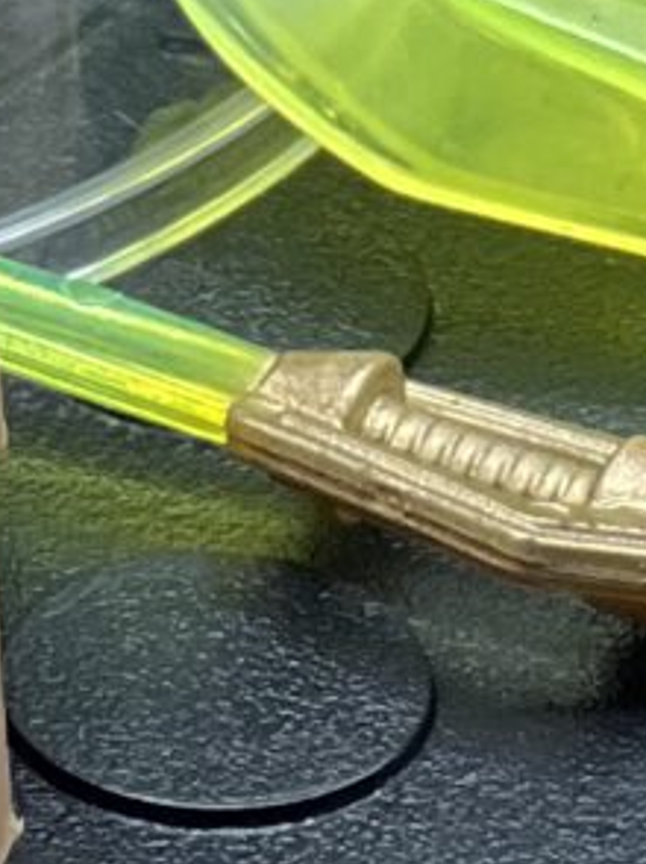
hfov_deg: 2.8
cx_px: -414
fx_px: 13381
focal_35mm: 537
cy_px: -1619
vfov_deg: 3.6
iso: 160
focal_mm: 9
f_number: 2.8
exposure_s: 1/117
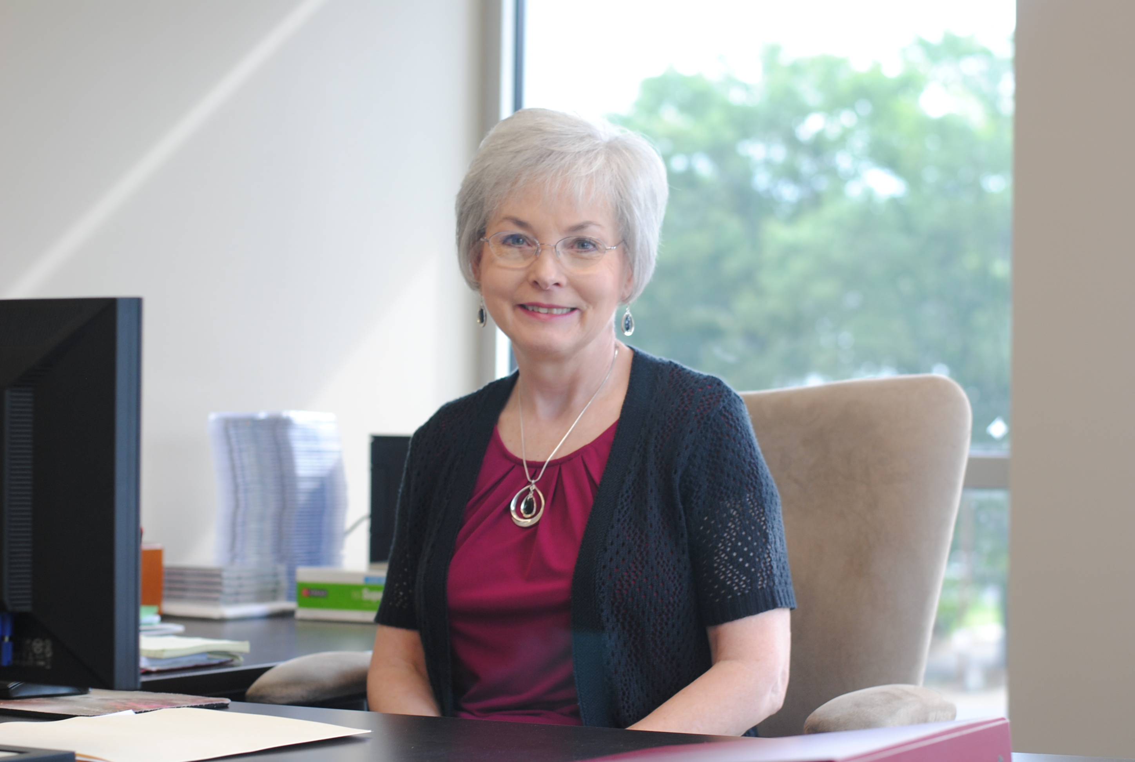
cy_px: 381
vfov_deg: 18.3
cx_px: 568
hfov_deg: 26.9
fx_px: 2369
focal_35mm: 75
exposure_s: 1/50
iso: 200
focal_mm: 50
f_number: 3.5
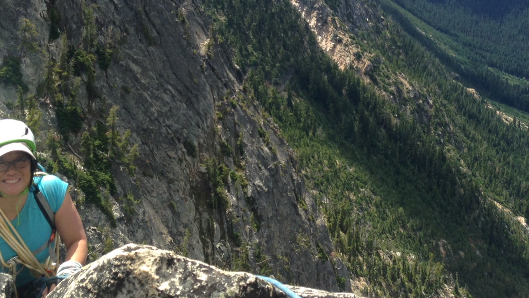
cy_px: -11
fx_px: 800
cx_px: 288
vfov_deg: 20.3
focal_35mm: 57
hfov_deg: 36.6
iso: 50
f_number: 2.4
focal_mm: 4.12
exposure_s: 1/874
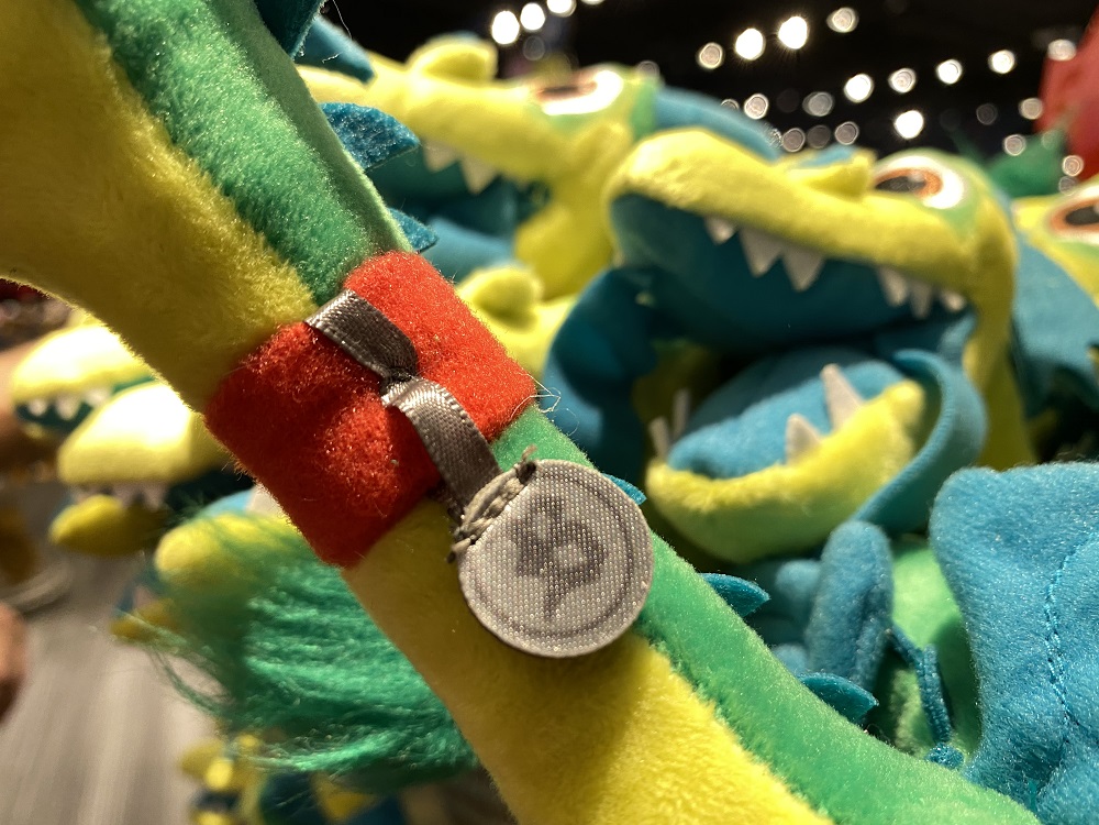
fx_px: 825
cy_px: 412
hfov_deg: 67.3
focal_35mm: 26
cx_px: 550
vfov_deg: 53.1
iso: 100
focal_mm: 4.25
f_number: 1.8
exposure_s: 1/60
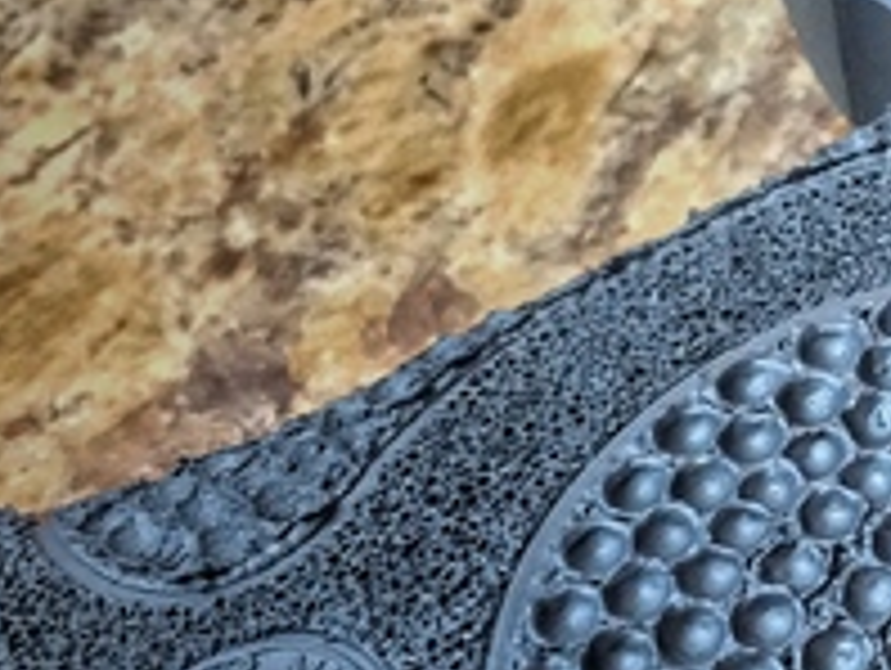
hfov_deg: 15.8
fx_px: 3015
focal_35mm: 117
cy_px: 328
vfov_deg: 12.7
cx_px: 1233
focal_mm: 4.15
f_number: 2.2
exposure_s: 1/30
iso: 160
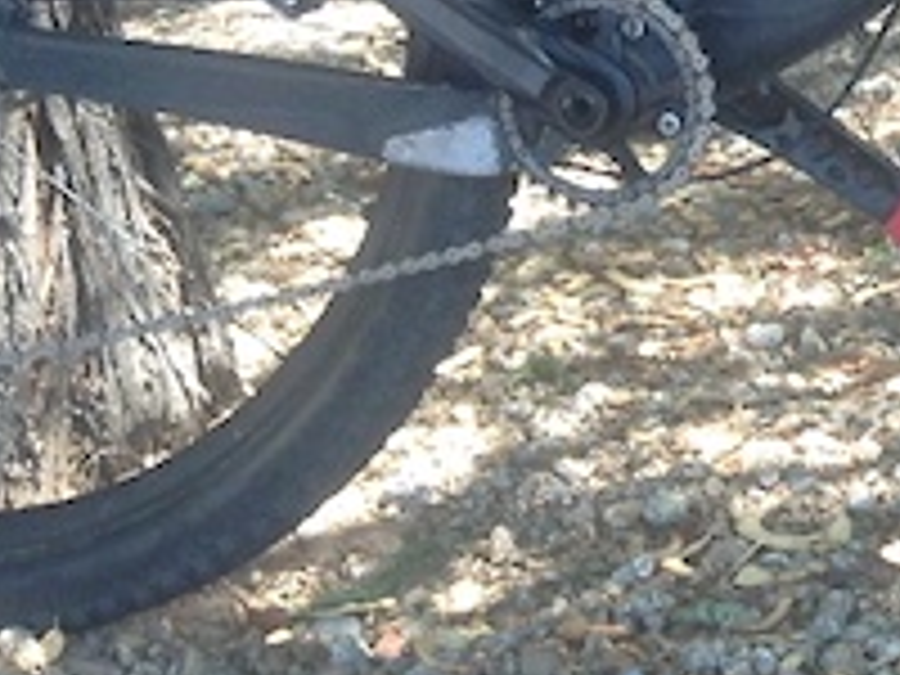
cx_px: 1120
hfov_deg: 14.4
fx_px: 3432
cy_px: -387
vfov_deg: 10.8
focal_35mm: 132
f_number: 2.4
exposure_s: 1/120
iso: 40
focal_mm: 3.3
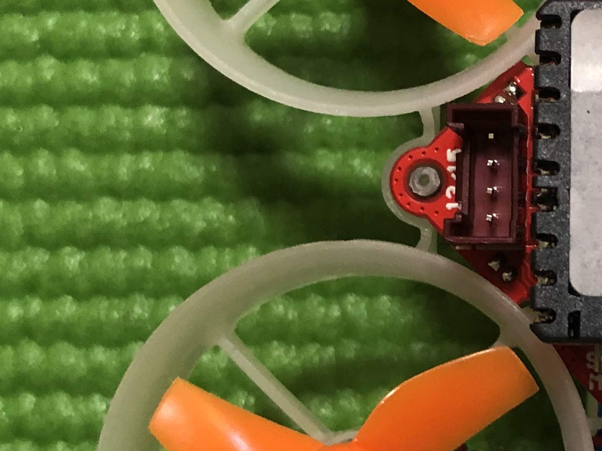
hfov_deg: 21.9
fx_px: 1478
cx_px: 650
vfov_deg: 17.3
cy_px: 175
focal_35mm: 85
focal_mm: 4
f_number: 1.8
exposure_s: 1/15
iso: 80
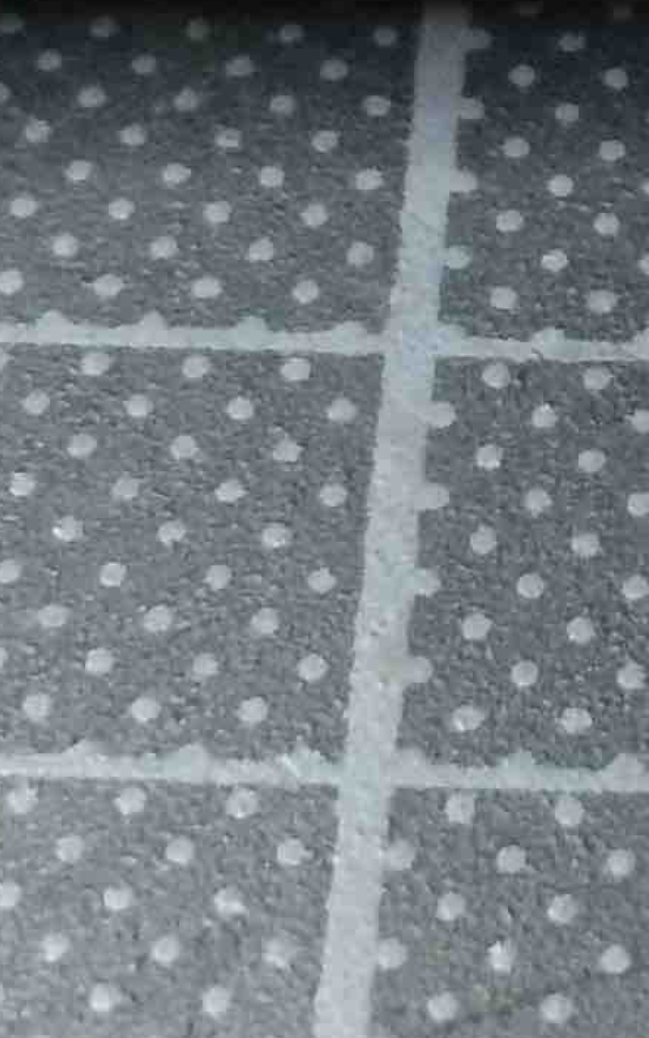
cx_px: 860
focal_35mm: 142
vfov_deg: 14.4
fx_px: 4018
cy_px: -69
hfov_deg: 9.1
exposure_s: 1/33
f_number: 2.2
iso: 320
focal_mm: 4.15
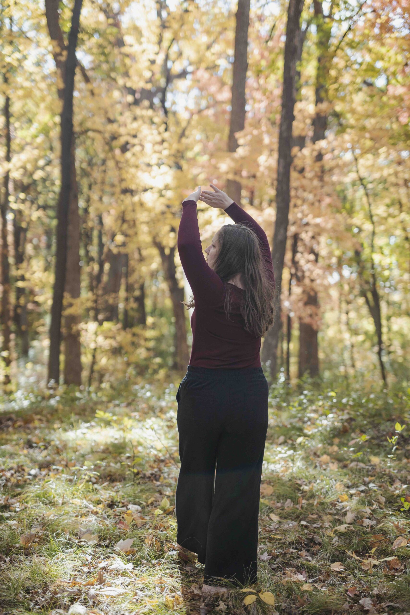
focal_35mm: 50
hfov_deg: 27.0
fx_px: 854
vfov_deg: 39.6
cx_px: 205
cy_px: 308
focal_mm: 50
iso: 250
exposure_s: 1/1600
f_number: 1.8
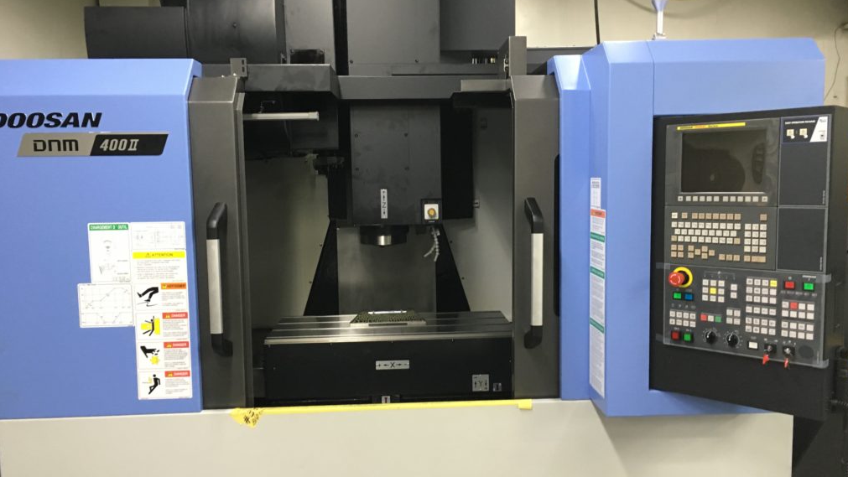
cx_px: 428
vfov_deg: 36.7
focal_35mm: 32
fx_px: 720
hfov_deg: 61.0
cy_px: 249
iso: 160
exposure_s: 1/33
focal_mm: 4.15
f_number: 2.2
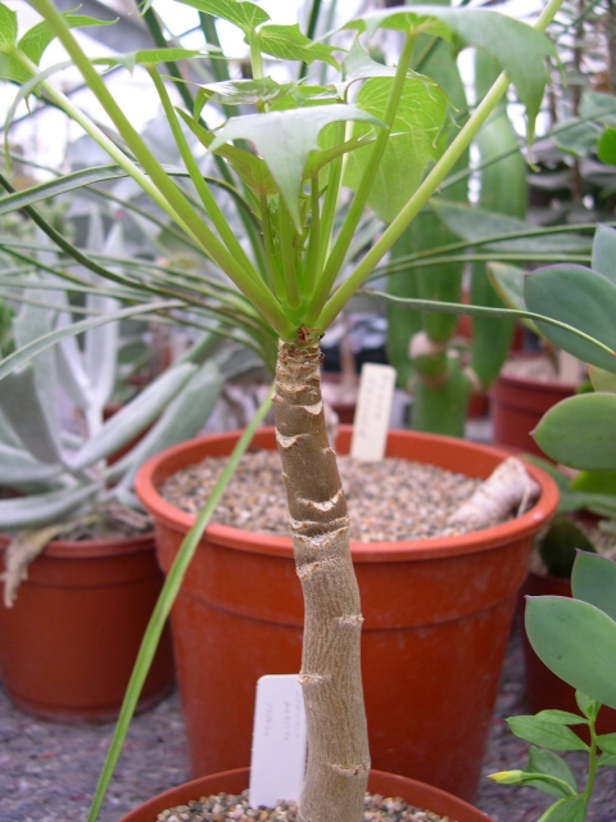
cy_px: 411
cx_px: 308
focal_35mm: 38
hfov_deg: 37.7
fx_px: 902
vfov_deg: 49.0
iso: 100
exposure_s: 1/21.8
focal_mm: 8
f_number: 2.8
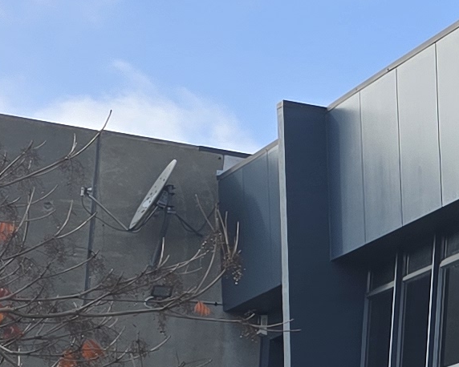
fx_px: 2134
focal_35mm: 157
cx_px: 1289
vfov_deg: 9.7
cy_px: 438
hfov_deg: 9.9
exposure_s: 1/409
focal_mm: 6.3
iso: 12
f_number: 1.7
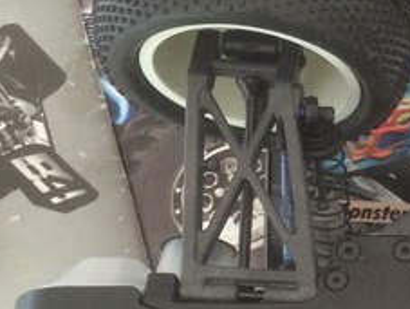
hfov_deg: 16.8
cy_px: 322
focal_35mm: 102
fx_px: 1210
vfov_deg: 14.3
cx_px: 679
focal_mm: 4.15
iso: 320
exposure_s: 1/33
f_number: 2.2
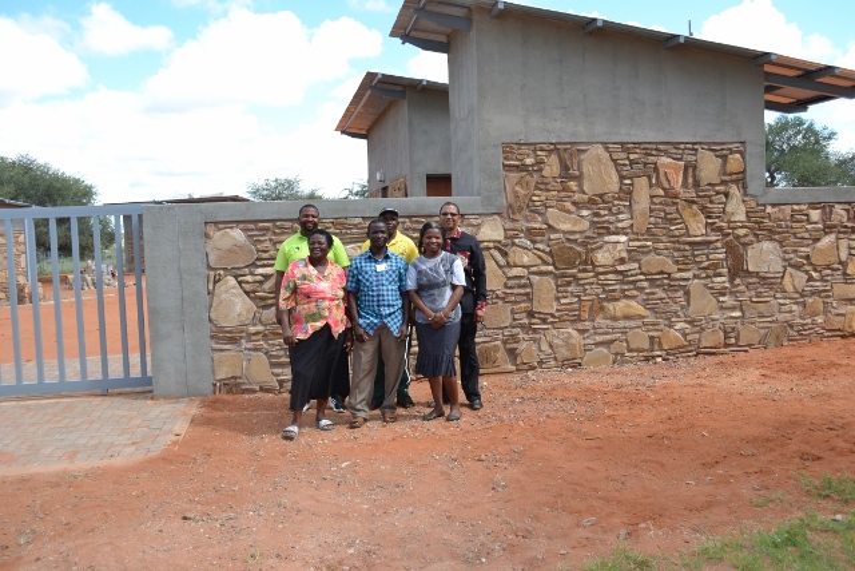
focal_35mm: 33
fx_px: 784
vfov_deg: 40.0
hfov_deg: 57.2
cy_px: 286
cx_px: 428
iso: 100
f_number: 6.3
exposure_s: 1/200
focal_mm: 22
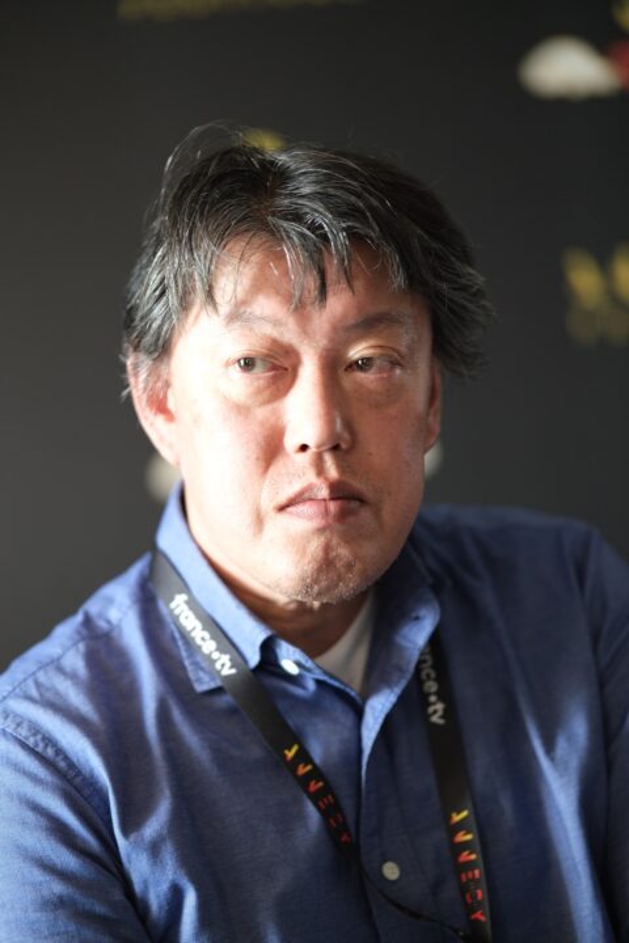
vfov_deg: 18.1
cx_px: 314
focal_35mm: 113
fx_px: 2961
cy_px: 472
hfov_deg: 12.1
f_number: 1.2
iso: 640
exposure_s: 1/110
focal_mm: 75
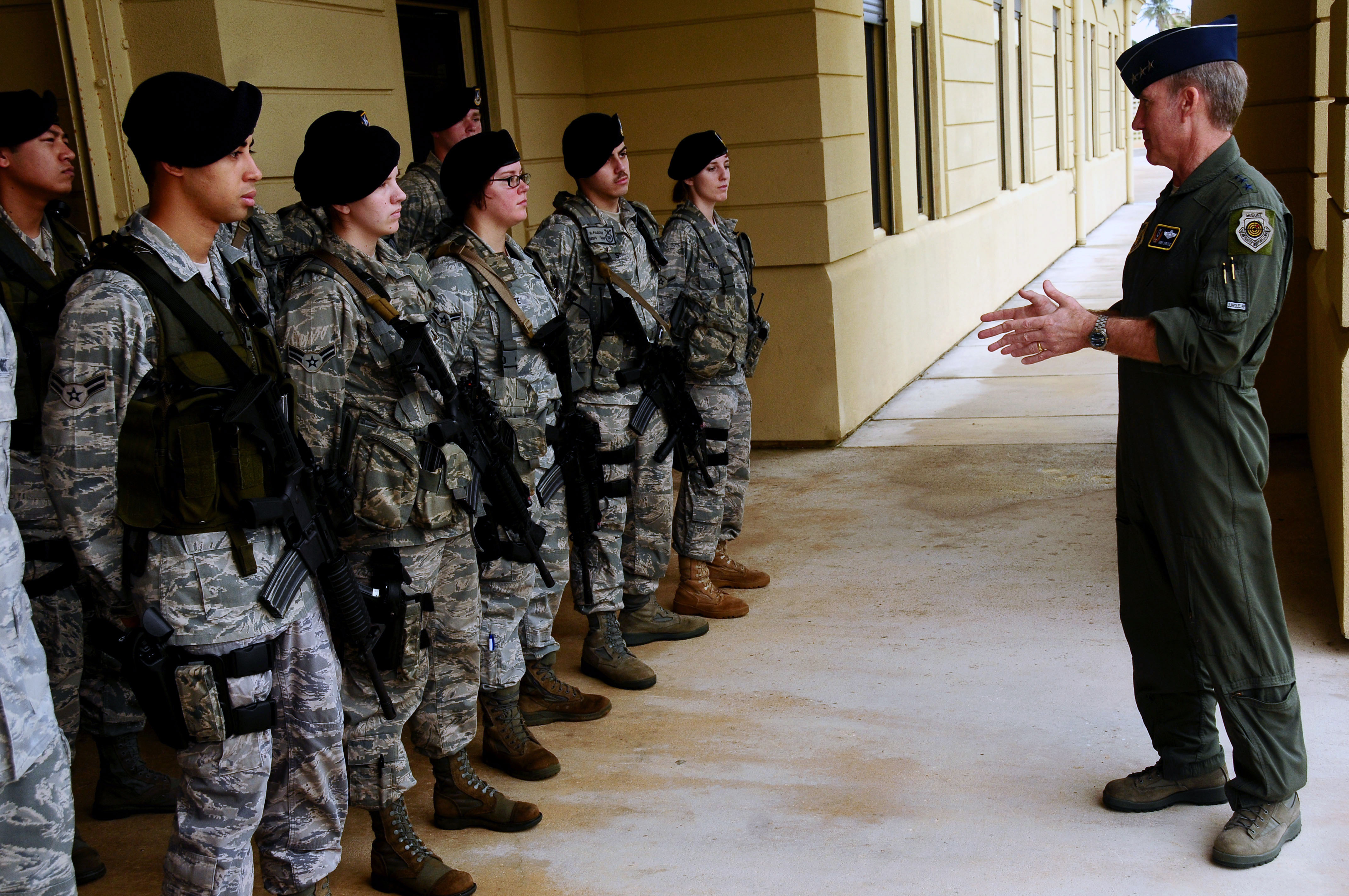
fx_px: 1628
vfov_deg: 30.8
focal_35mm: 44
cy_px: 448
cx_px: 674
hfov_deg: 45.0
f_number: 7.1
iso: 320
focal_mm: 29
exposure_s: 1/125
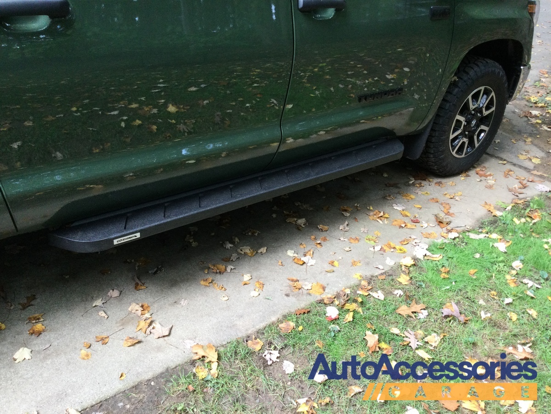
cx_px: 276
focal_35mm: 31
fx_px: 493
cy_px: 207
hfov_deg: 58.4
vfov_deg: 45.4
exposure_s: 1/30
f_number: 2.4
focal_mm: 3.3
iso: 32
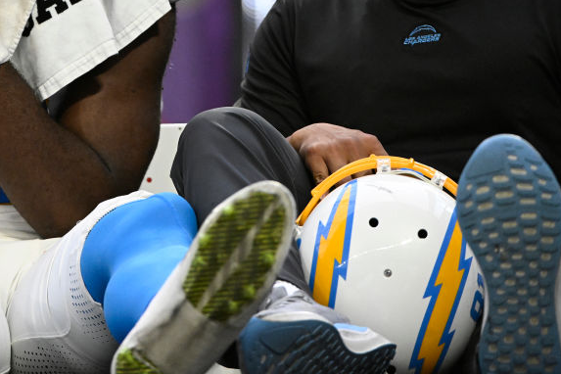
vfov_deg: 2.6
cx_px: 109
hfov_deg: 3.8
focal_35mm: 536
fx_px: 8352
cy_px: 50
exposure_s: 1/2000
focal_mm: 300
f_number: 4
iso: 6400
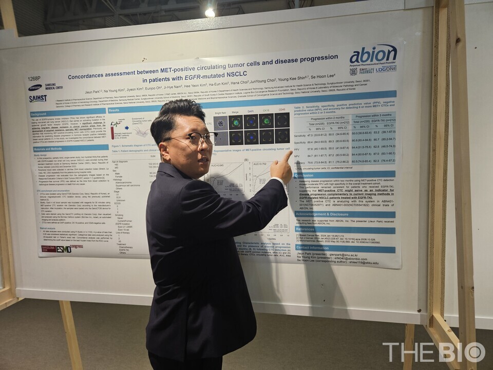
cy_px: 185
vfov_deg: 58.9
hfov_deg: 73.9
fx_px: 328
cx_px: 246
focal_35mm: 23
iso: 100
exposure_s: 1/100
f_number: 1.8
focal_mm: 5.4
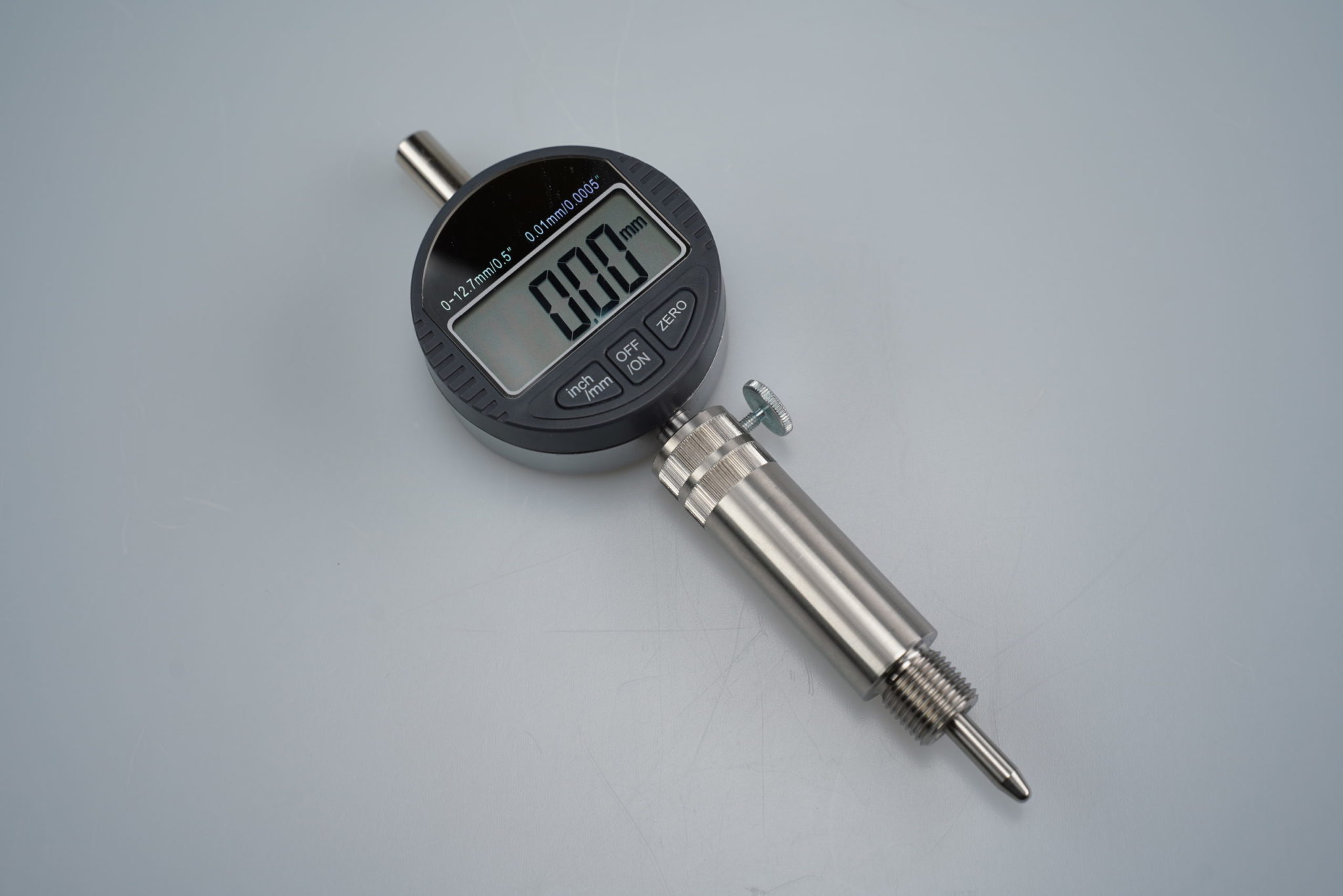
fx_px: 1865
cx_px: 672
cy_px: 448
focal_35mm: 50
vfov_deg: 27.0
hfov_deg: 39.6
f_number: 7.1
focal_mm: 50
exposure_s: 1/200
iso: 100
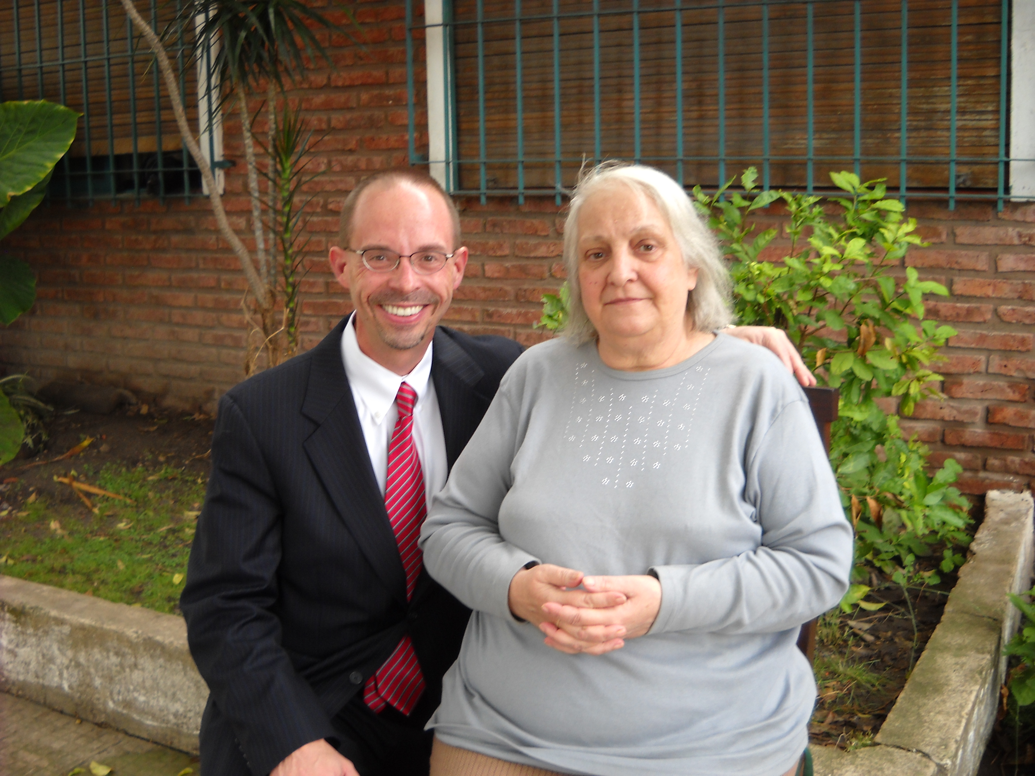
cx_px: 518
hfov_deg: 45.8
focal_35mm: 41
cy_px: 388
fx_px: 1226
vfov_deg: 35.1
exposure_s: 1/60
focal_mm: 6.72
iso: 104
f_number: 3.1
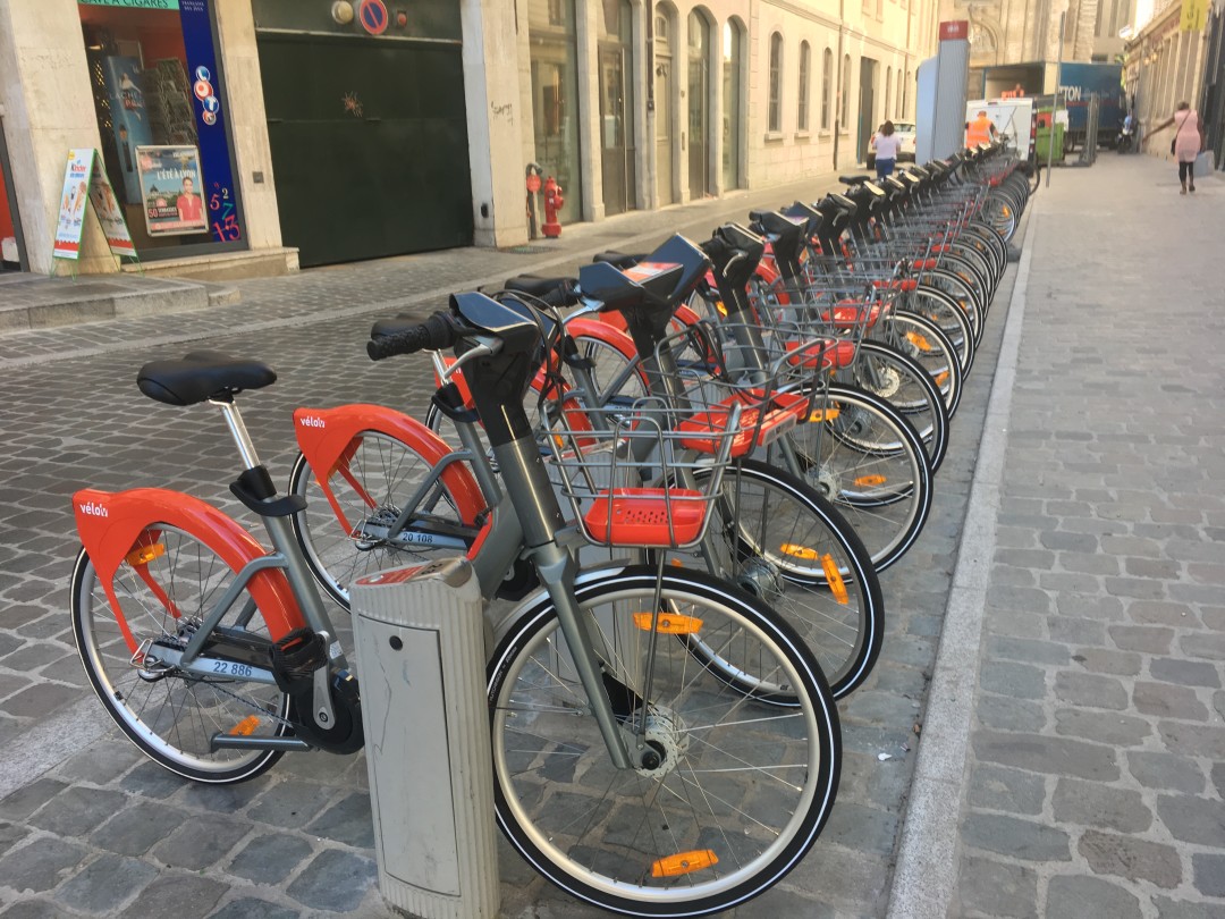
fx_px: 1026
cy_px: 460
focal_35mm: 29
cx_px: 612
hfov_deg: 61.7
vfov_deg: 48.2
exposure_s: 1/100
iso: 32
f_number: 2.2
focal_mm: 4.15
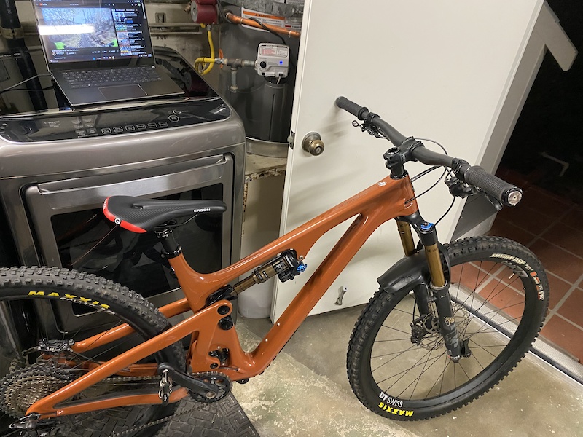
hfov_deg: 67.3
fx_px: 438
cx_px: 292
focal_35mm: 26
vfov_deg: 53.1
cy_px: 218
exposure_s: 1/60
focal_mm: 4.25
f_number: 1.8
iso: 500
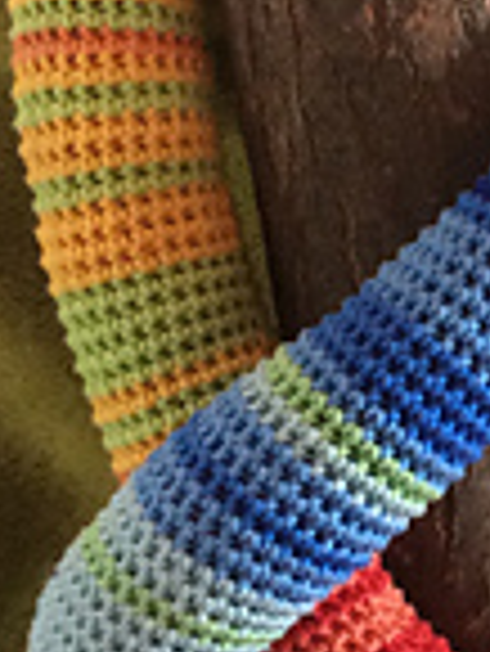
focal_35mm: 110
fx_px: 2073
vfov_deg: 17.9
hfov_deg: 12.6
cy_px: 355
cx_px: 798
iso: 160
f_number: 2.4
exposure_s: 1/25
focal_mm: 3.3
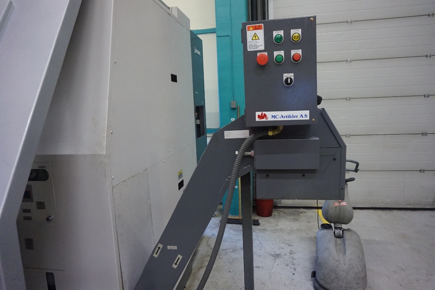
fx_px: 290
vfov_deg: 53.1
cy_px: 145
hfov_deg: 73.7
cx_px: 218
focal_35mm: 24
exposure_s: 1/125
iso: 3200
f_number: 3.5
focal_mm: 16
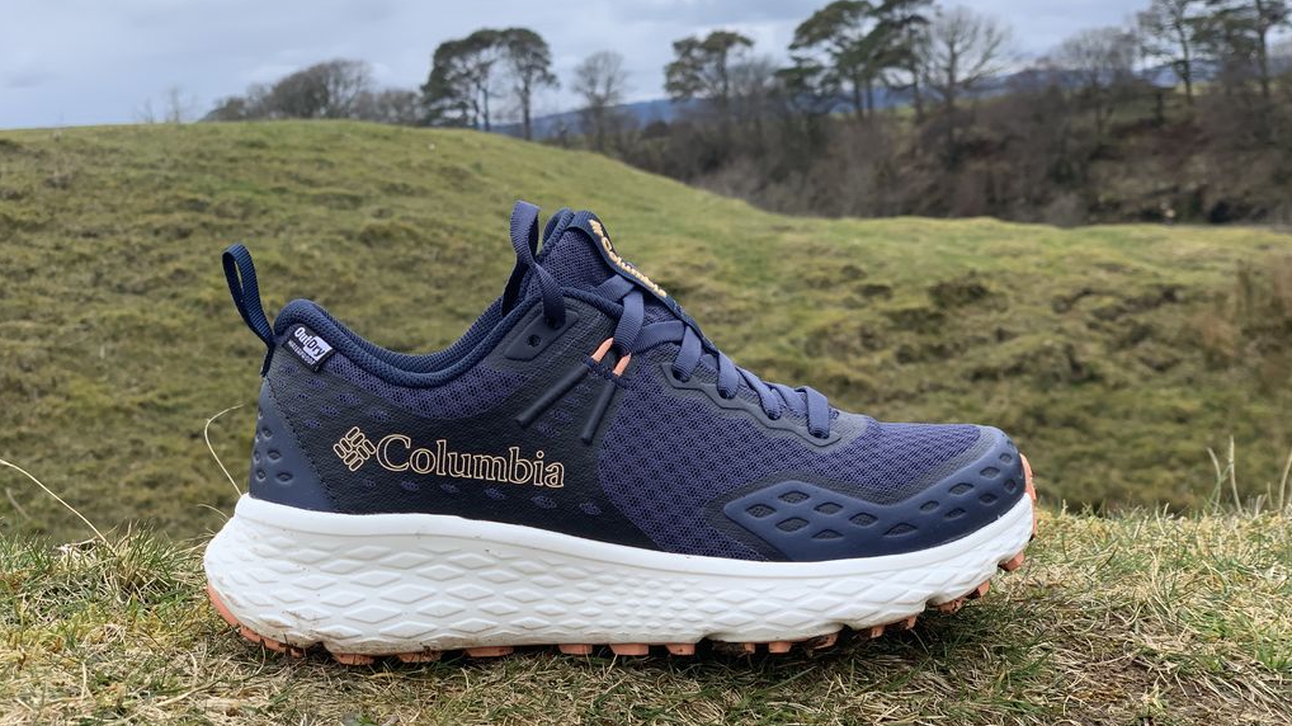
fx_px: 1952
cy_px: 357
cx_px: 645
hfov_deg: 36.6
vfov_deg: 21.1
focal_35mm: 57
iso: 16
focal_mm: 6
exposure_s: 1/243
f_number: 2.4
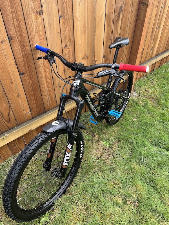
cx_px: 84
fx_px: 169
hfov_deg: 53.1
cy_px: 112
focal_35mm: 26
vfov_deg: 67.3
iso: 50
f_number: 1.6
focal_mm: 5.1
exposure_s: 1/182
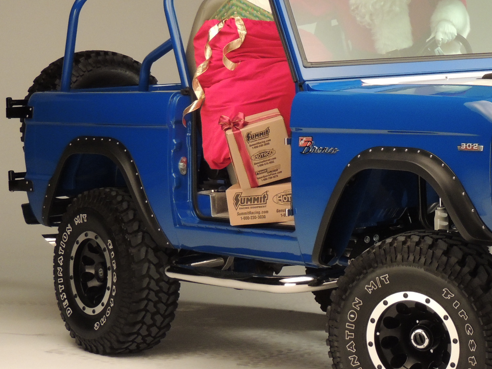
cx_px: 429
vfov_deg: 10.5
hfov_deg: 13.9
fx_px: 2004
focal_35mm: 141
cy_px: 125
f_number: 3.9
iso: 400
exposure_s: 1/25
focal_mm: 12.4
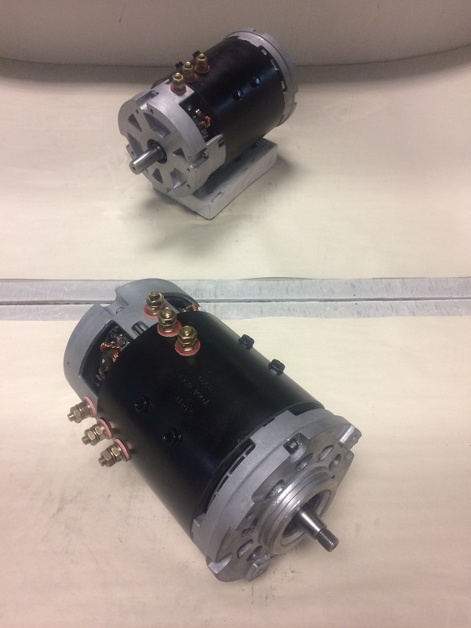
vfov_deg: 61.7
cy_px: 314
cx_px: 236
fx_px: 526
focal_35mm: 29
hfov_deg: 48.2
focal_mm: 4.15
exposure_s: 1/30
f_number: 2.2
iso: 125
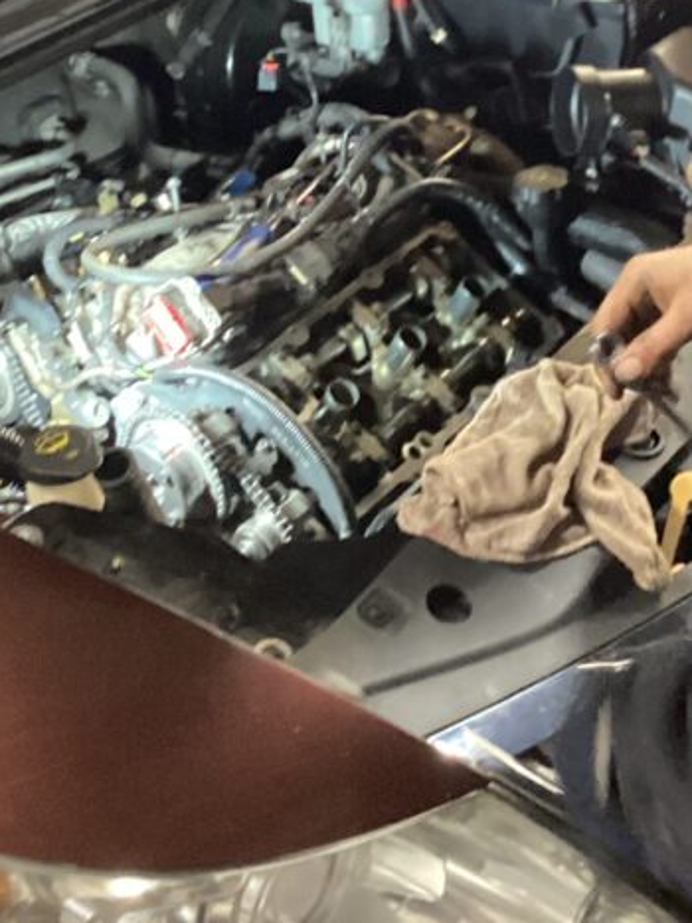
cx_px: 346
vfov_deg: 27.4
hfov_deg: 21.6
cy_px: 69
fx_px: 1813
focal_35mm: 68
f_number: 2.4
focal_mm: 3.3
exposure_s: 1/25
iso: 500
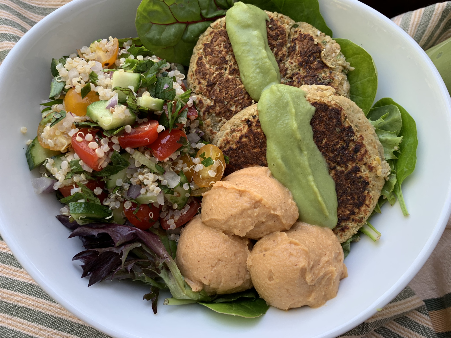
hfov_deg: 67.3
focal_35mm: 26
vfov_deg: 53.1
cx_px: 226
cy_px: 169
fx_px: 339
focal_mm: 4.25
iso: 50
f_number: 1.8
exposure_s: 1/121
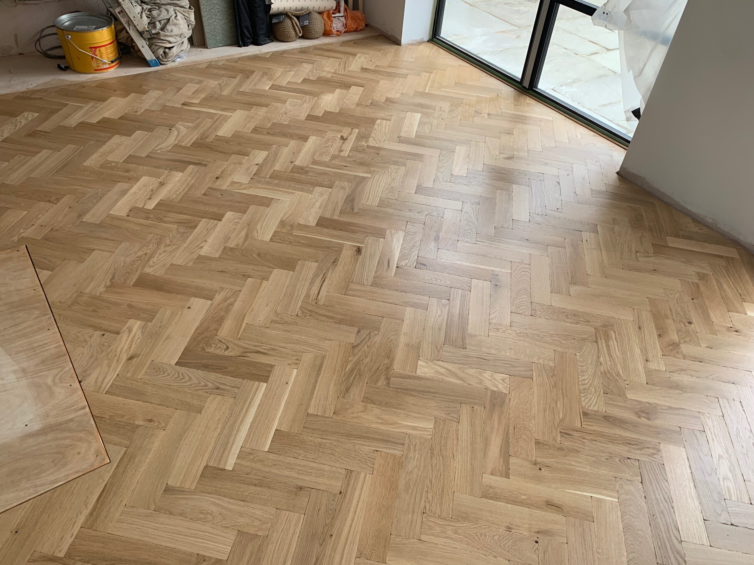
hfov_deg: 67.3
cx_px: 377
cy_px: 282
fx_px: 566
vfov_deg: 53.1
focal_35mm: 26
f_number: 1.8
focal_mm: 4.25
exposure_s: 1/121
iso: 50
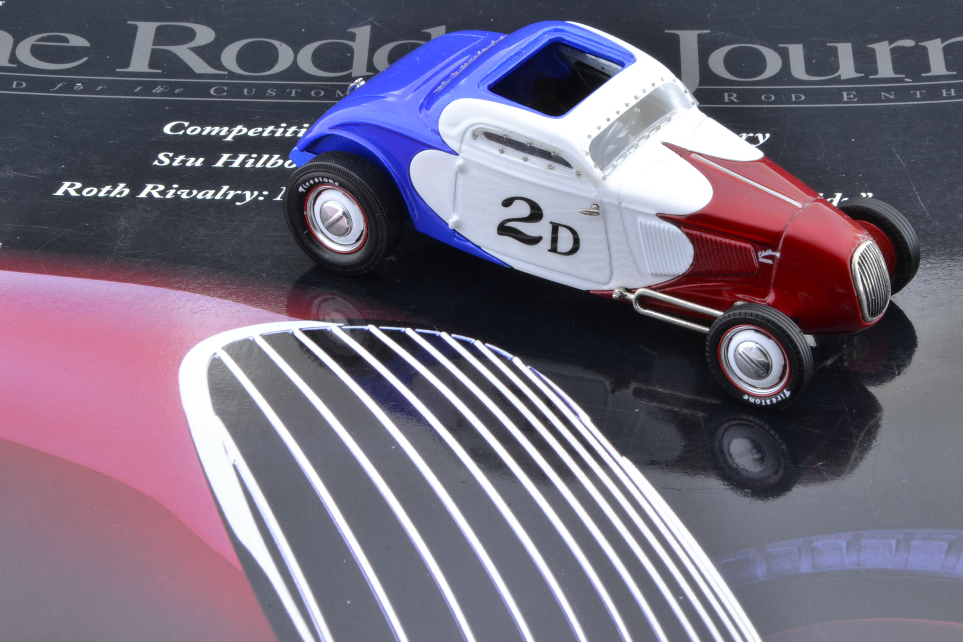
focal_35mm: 158
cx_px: 482
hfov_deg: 13.0
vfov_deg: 8.7
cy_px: 321
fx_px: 4213
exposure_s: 1/2
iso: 200
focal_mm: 105
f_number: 36
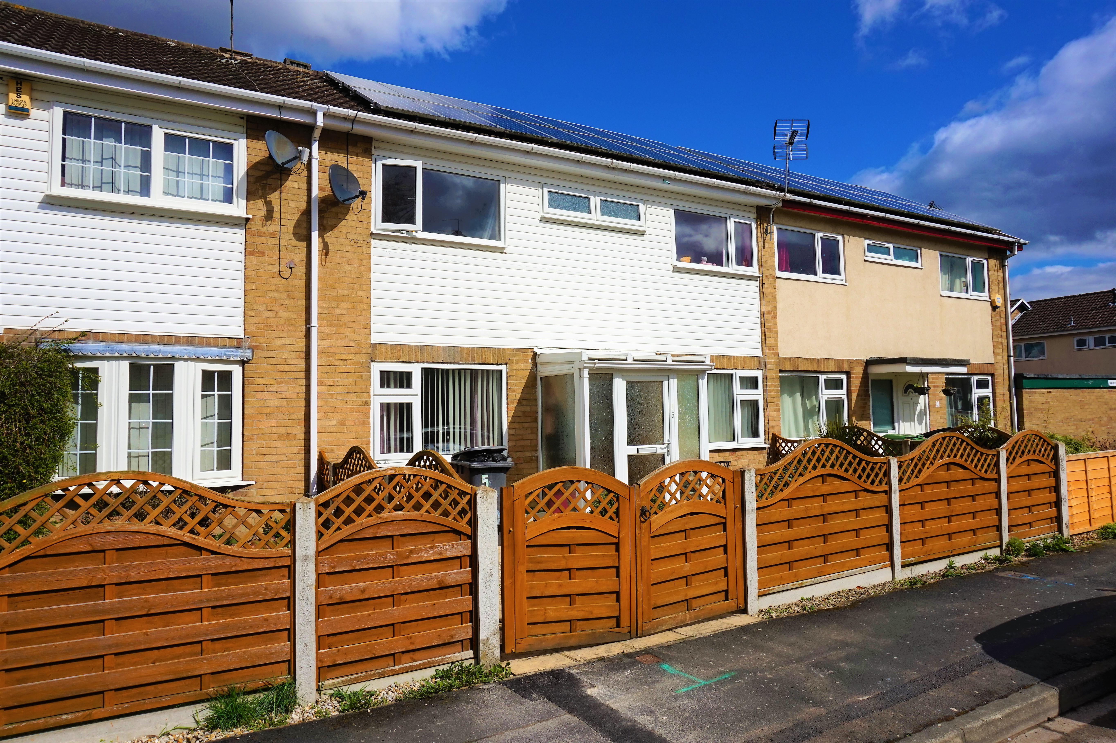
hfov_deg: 73.8
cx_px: 558
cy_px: 372
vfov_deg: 53.1
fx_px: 744
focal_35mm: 24
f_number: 14
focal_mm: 16
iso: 100
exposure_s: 1/320
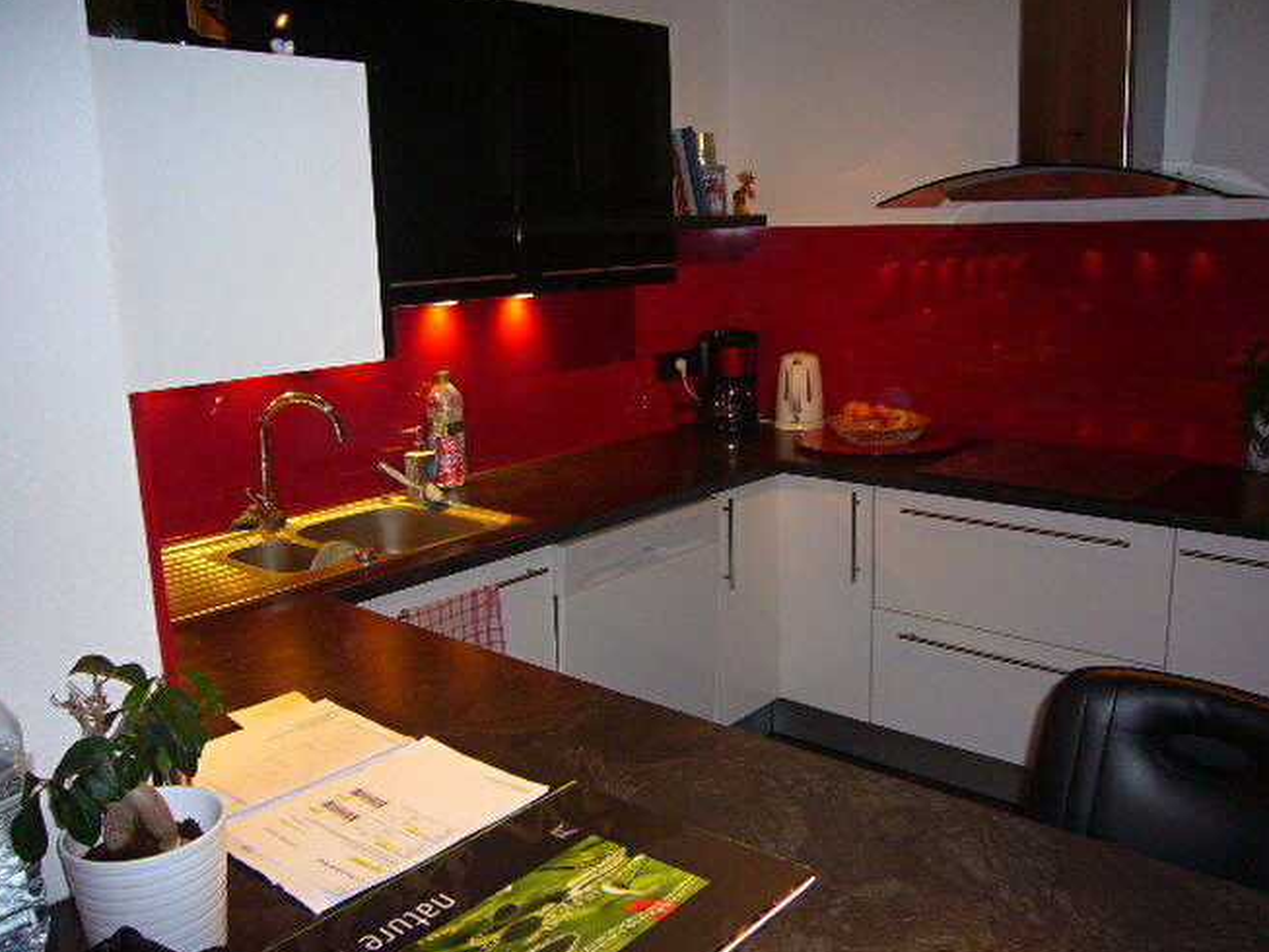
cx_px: 663
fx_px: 1100
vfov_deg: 46.8
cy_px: 498
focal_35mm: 30
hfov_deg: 59.9
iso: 100
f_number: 2.8
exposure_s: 1/30
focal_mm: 4.6
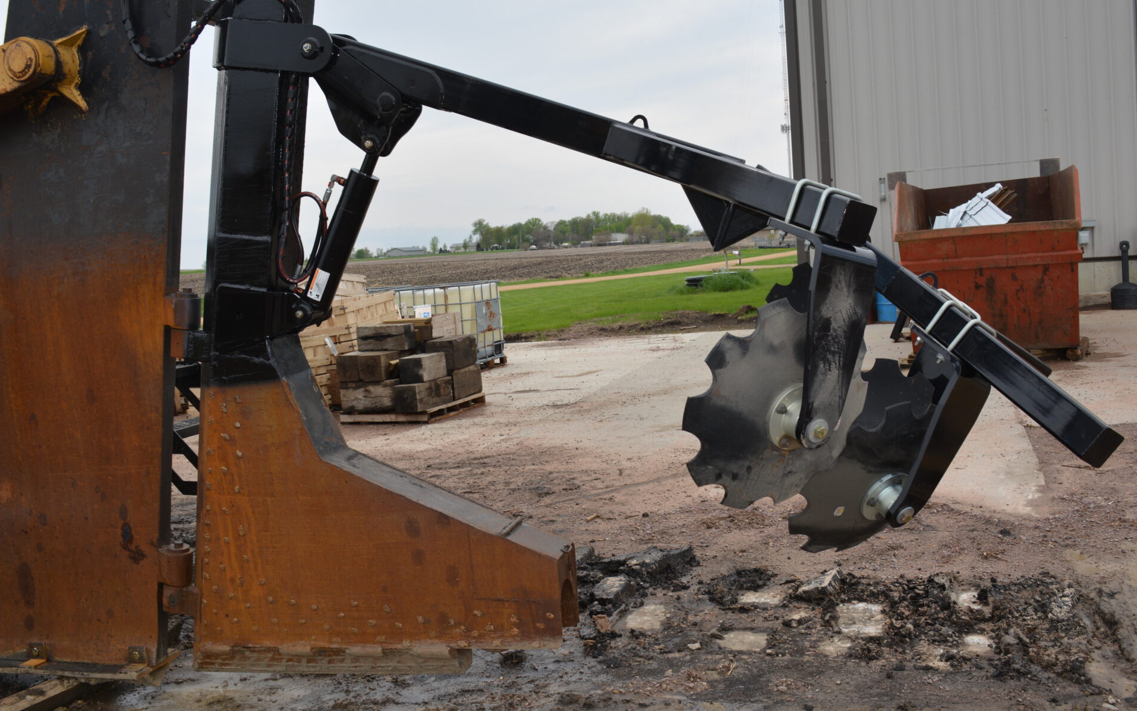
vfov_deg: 35.3
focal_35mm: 36
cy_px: 336
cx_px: 577
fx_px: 1116
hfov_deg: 54.0
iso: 100
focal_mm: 22
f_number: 8
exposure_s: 1/200
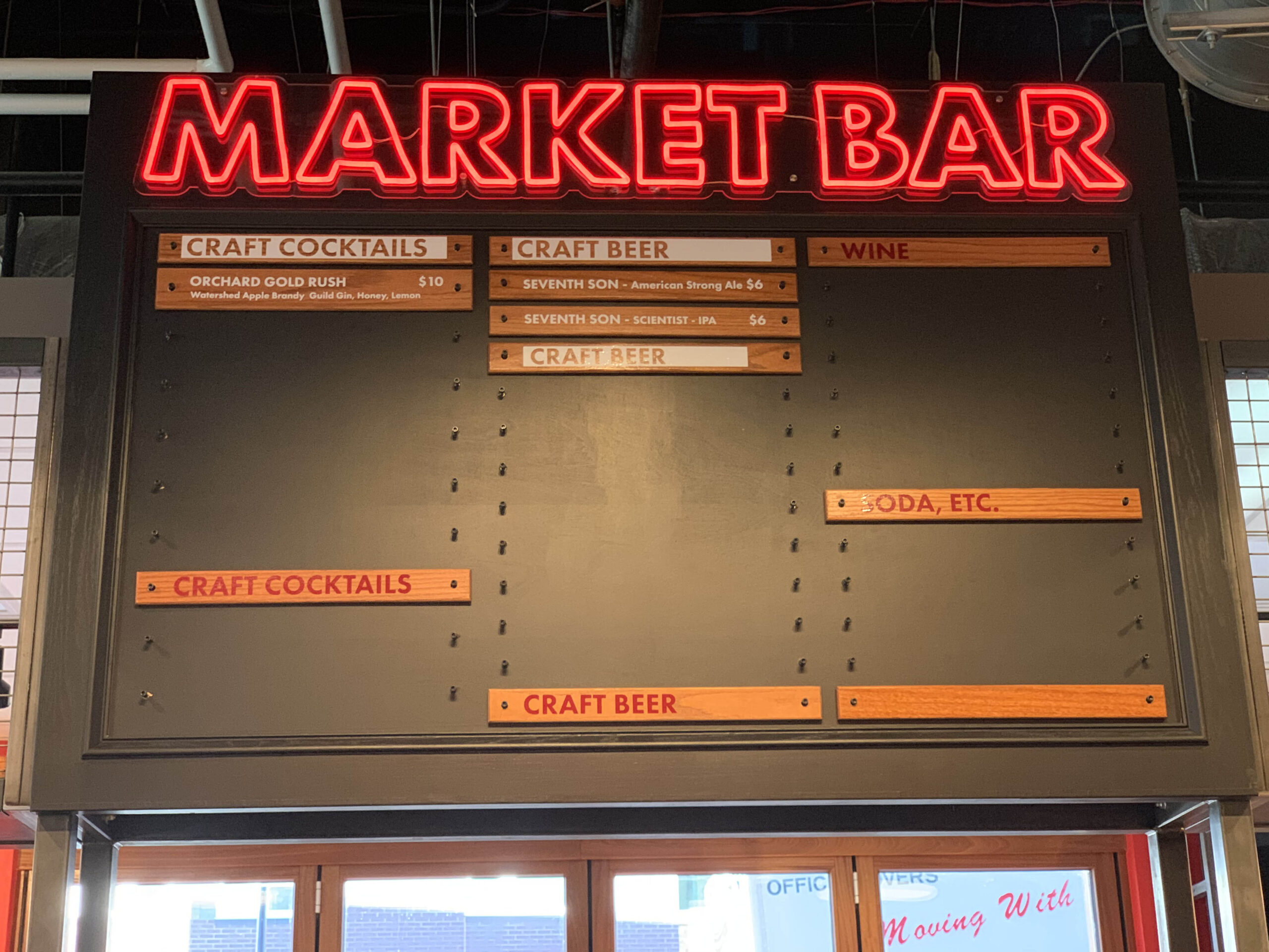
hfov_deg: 36.8
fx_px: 1906
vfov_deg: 28.0
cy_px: 476
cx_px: 634
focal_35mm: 52
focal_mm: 6
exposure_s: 1/60
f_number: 2.4
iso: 320
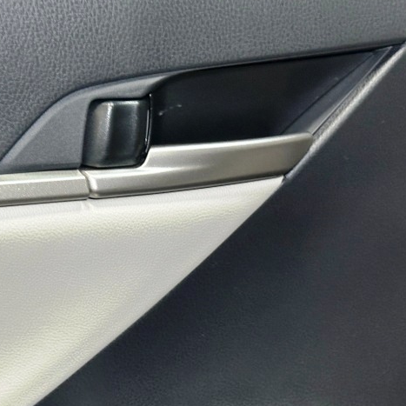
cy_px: 326
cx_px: 112
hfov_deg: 18.6
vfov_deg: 18.5
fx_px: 1234
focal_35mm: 93
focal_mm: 6.86
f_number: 1.78
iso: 400
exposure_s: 1/40
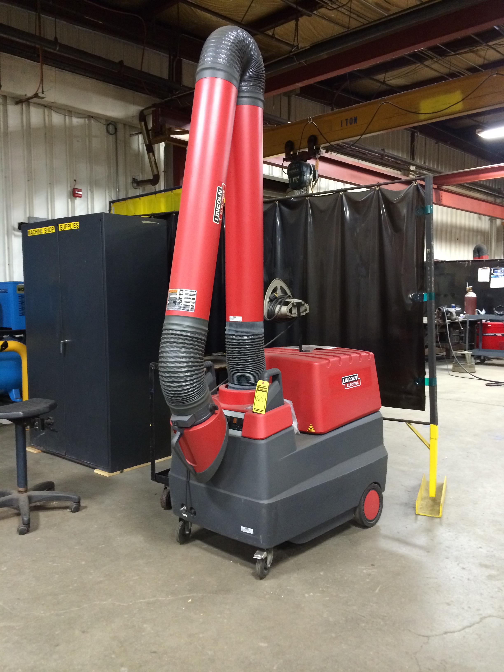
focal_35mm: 30
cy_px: 336
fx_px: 582
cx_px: 252
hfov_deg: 46.8
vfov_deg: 60.0
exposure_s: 1/20
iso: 320
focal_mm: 4.12
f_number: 2.2
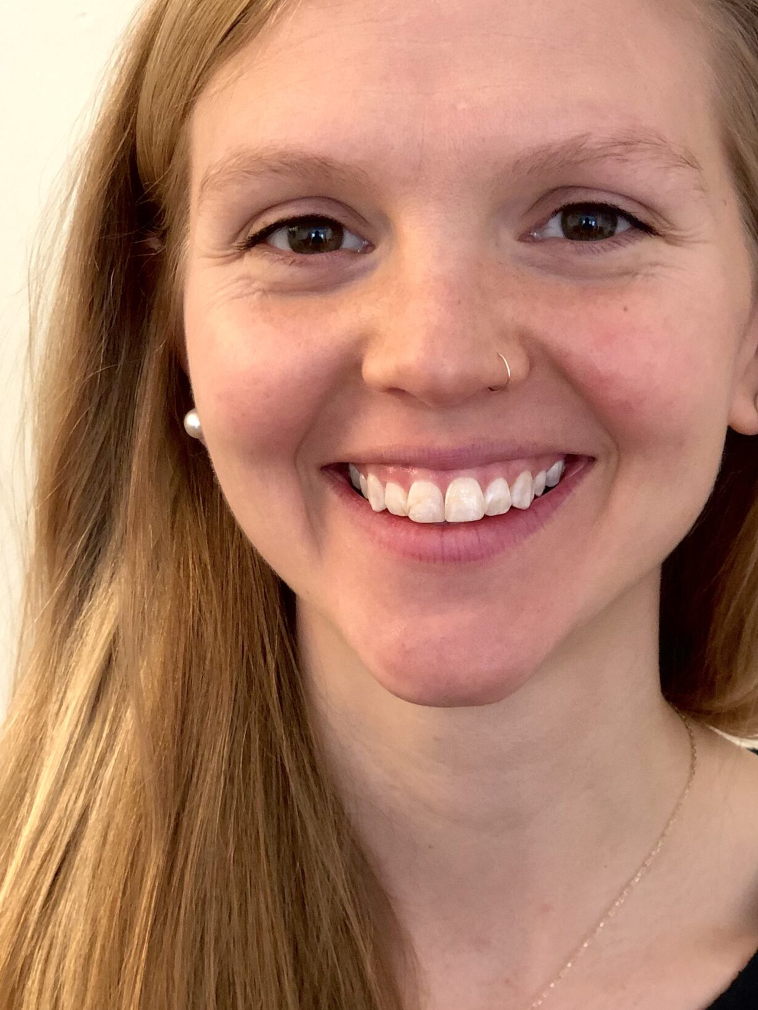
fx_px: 2364
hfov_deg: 18.2
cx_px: 414
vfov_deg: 24.1
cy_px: 435
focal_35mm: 81
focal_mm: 6
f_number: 2.4
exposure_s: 1/30
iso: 100
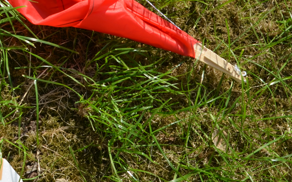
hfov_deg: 19.6
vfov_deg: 12.9
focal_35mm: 100
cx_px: -54
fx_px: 796
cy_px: 9
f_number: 8
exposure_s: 1/200
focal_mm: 22
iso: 100
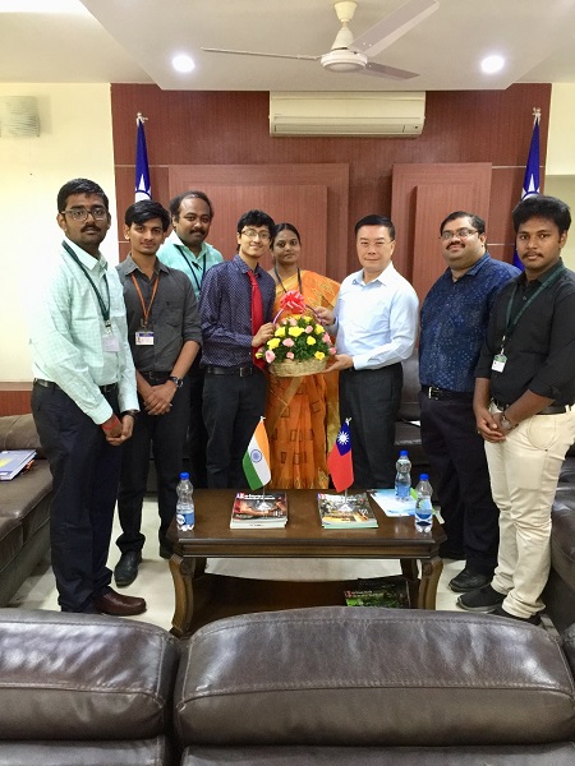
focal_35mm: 29
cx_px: 288
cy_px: 383
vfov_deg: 61.7
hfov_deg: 48.2
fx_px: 642
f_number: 2.2
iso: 100
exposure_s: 1/10
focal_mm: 4.15
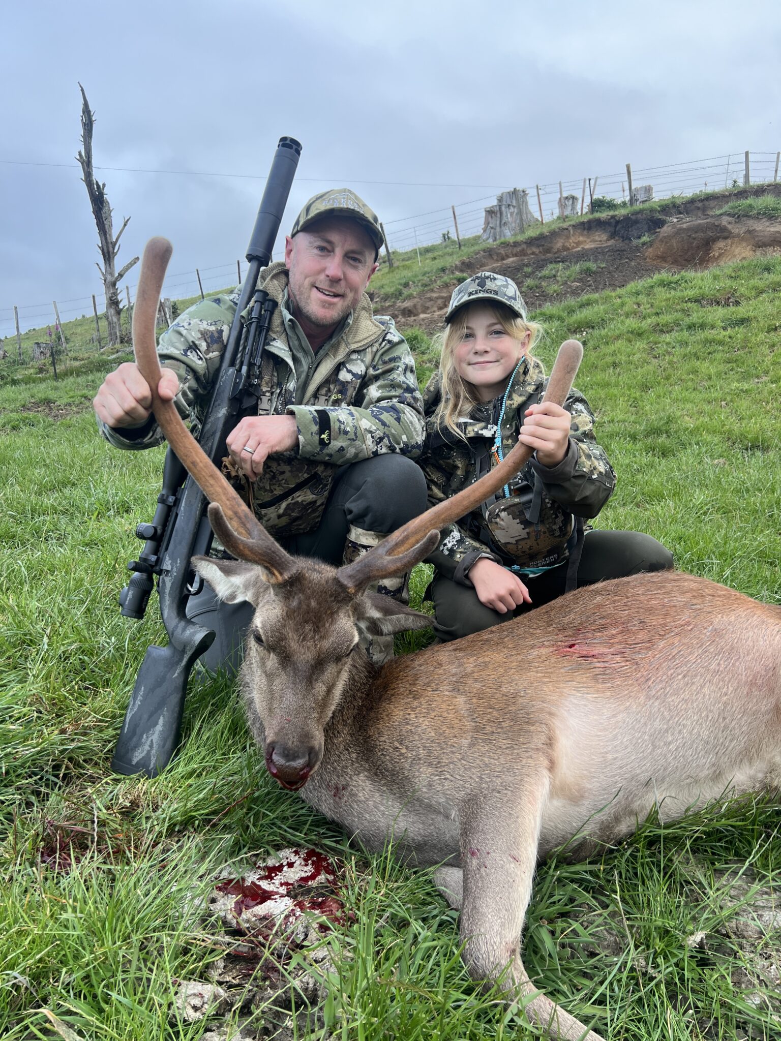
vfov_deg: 67.3
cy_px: 520
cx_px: 390
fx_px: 782
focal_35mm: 26
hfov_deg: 53.1
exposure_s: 1/163
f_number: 1.5
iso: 40
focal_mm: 5.7
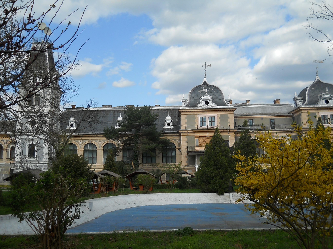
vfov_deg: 35.1
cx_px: 166
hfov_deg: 45.8
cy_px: 124
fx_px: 394
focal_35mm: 41
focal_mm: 6.72
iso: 80
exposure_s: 1/400
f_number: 5.5
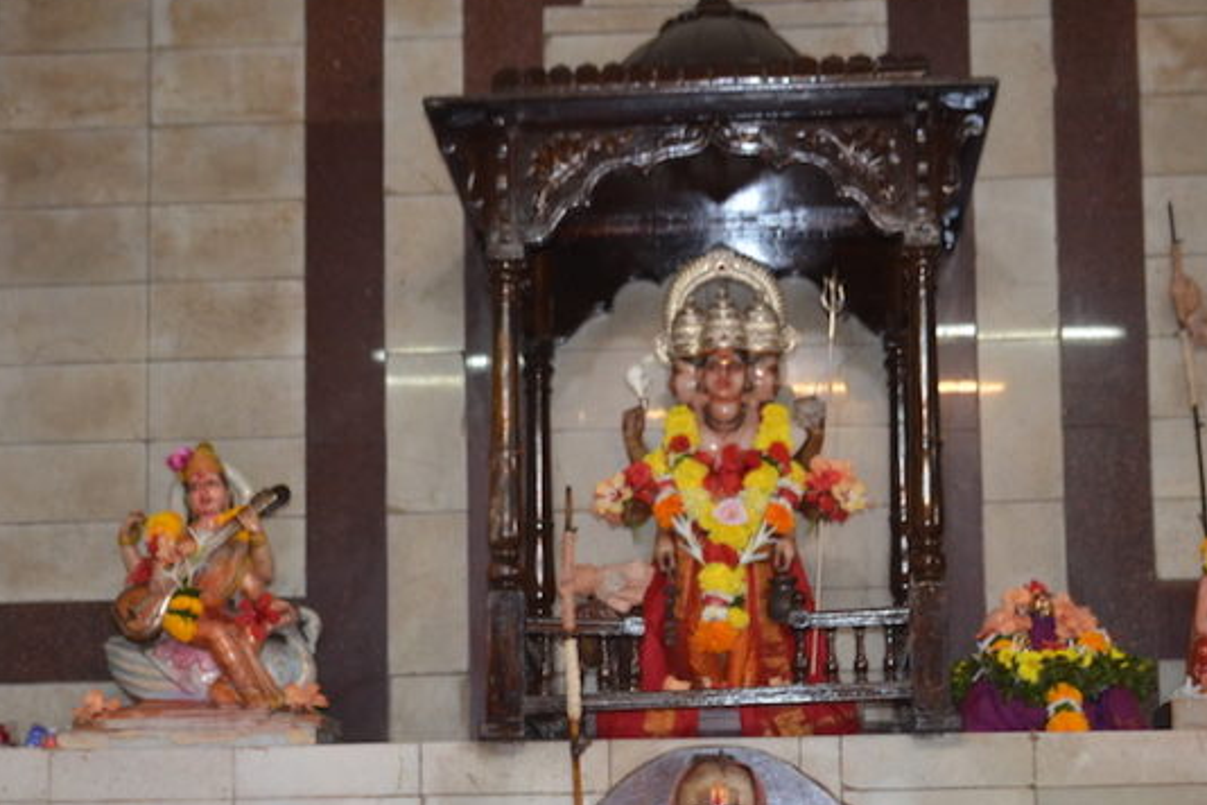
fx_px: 2313
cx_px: 633
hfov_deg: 29.2
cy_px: 738
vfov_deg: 19.3
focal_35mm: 69
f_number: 3.8
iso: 800
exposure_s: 1/60
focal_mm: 24
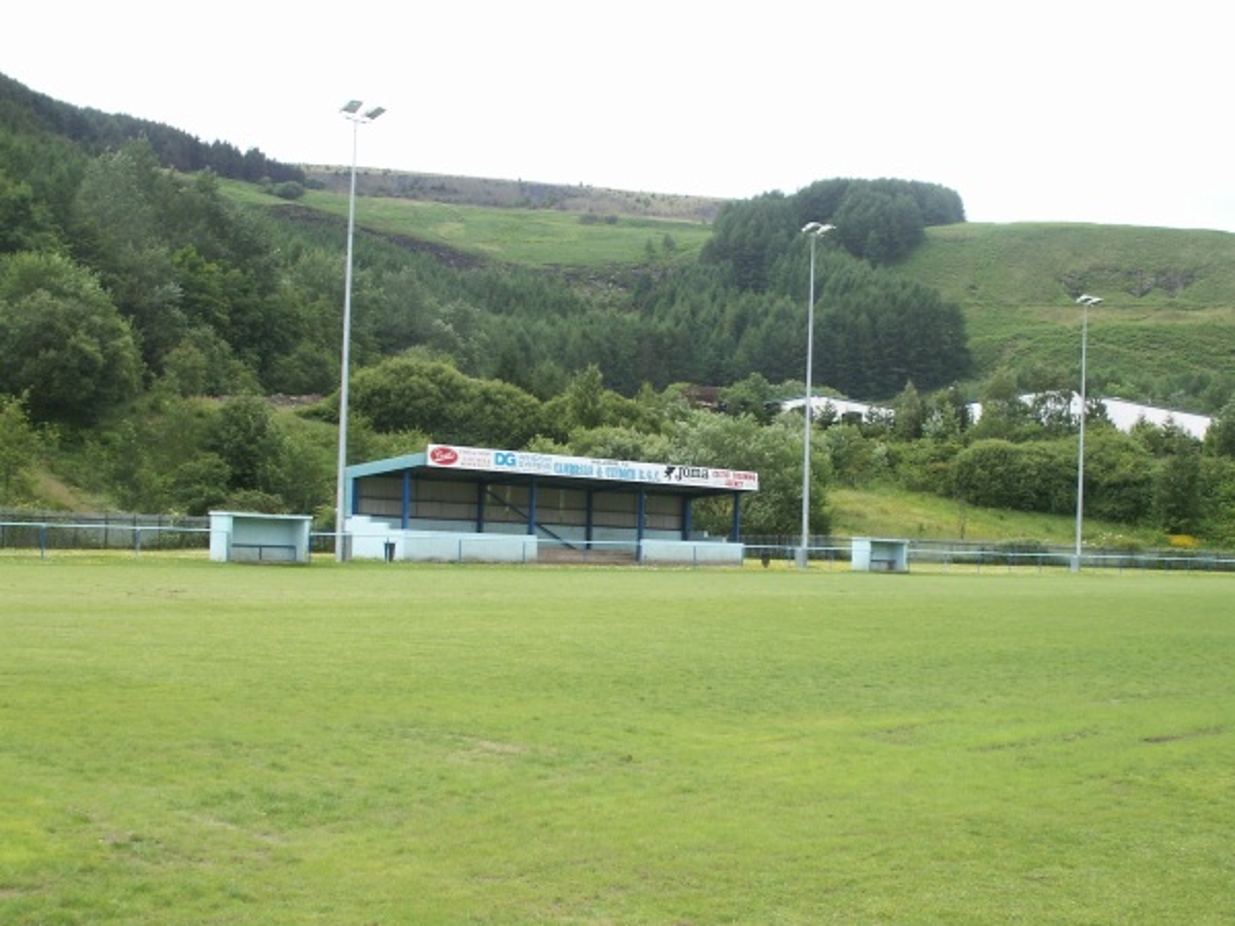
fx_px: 1320
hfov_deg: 50.1
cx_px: 618
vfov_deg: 38.7
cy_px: 463
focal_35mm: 37
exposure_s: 1/100
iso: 50
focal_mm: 7.7
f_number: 7.1
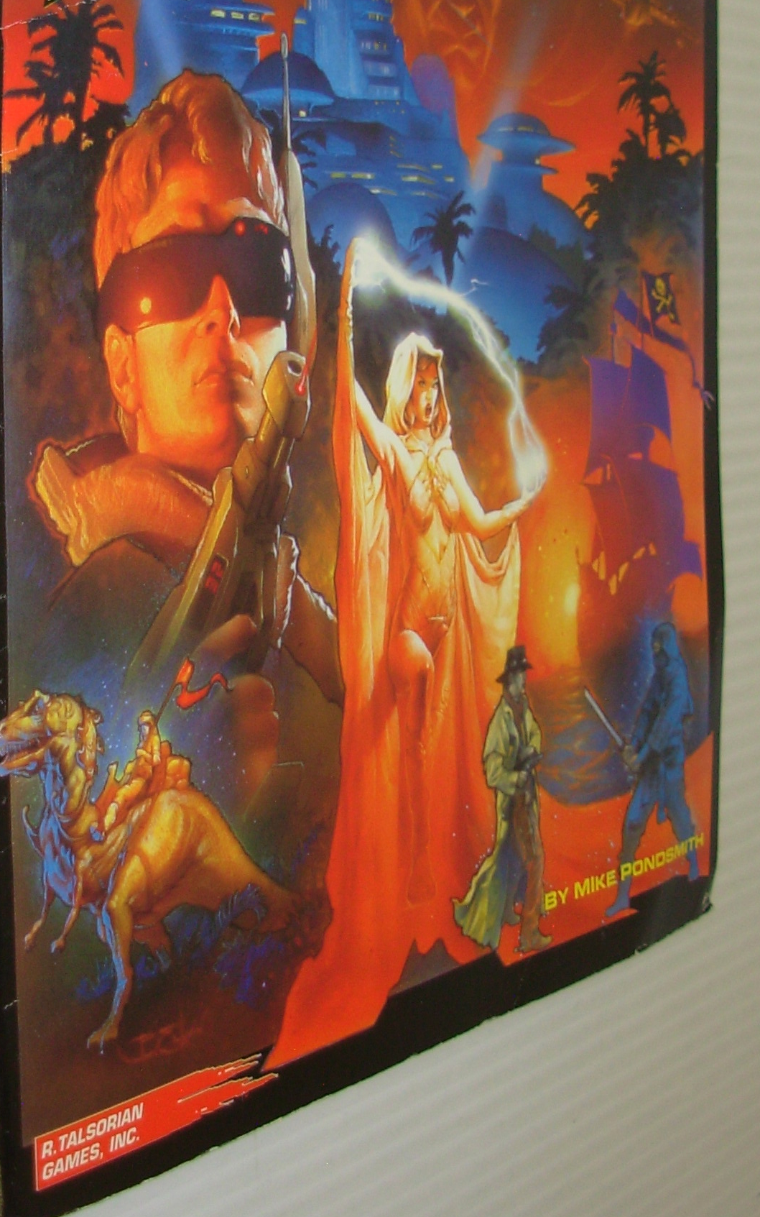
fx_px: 2221
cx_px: 203
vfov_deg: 30.0
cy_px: 254
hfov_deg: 19.3
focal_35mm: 67
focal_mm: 6.3
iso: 50
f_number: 2.9
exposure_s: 1/32
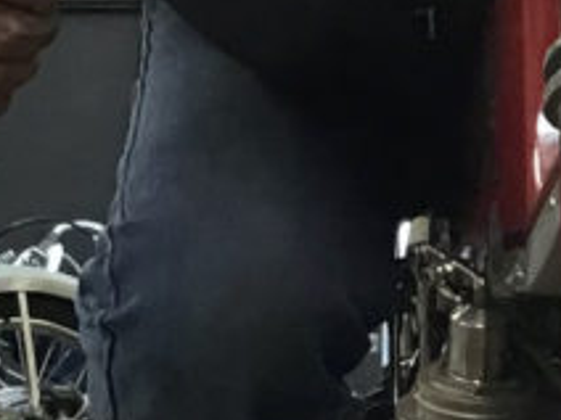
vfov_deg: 6.5
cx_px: 664
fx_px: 3646
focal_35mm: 225
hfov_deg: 8.7
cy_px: 687
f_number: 2.4
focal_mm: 3.3
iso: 32
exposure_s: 1/30
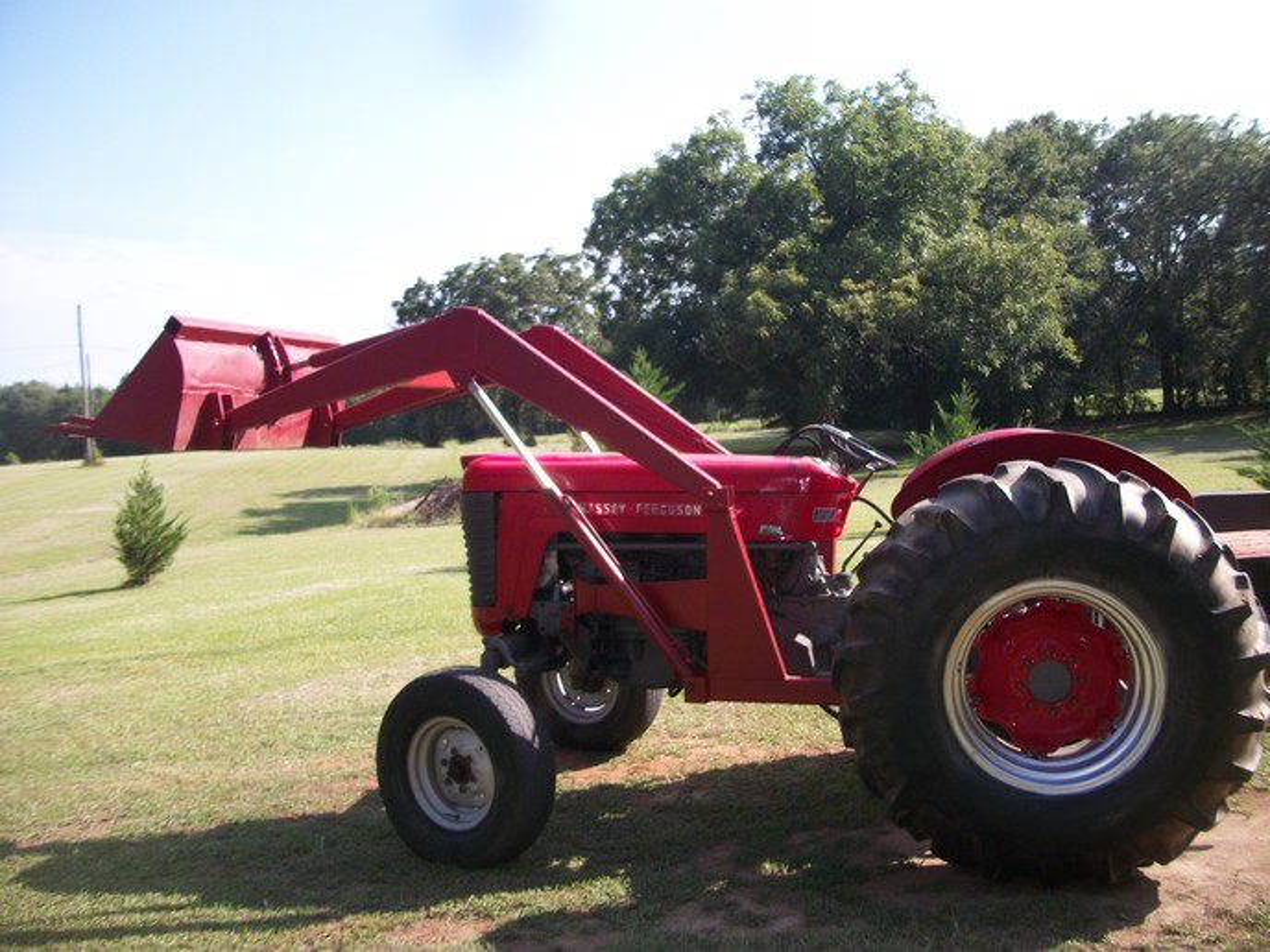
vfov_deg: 44.2
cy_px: 476
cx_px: 635
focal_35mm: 32
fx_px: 1174
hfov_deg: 56.8
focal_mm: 5.7
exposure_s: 1/640
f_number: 2.9
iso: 80
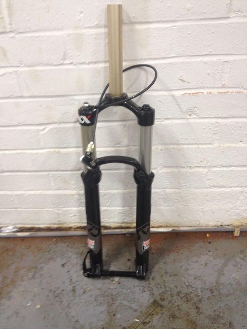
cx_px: 124
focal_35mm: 35
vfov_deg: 52.6
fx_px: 333
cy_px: 164
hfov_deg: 40.7
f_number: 2.4
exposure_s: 1/20
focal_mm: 4.28
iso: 100
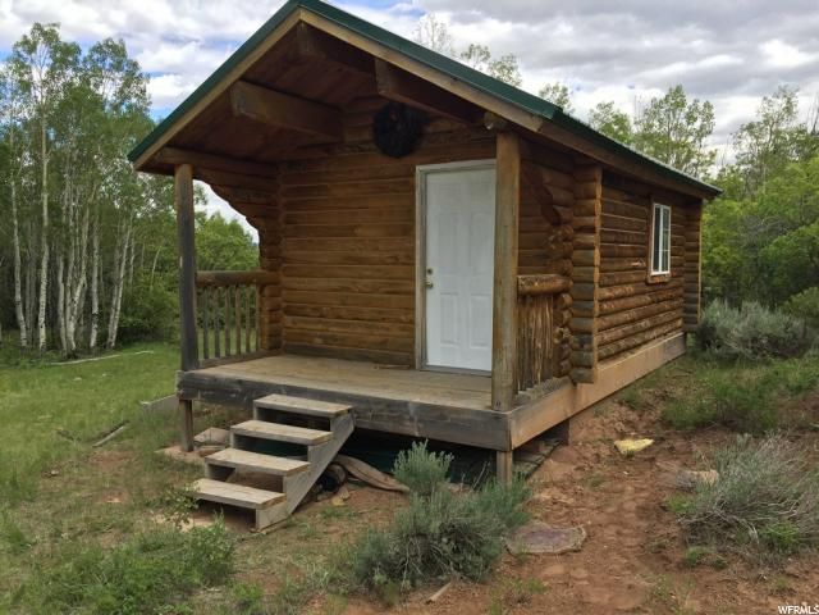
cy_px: 308
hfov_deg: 61.7
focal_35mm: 29
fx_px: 686
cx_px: 410
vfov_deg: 48.2
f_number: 2.2
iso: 32
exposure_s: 1/964
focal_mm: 4.15
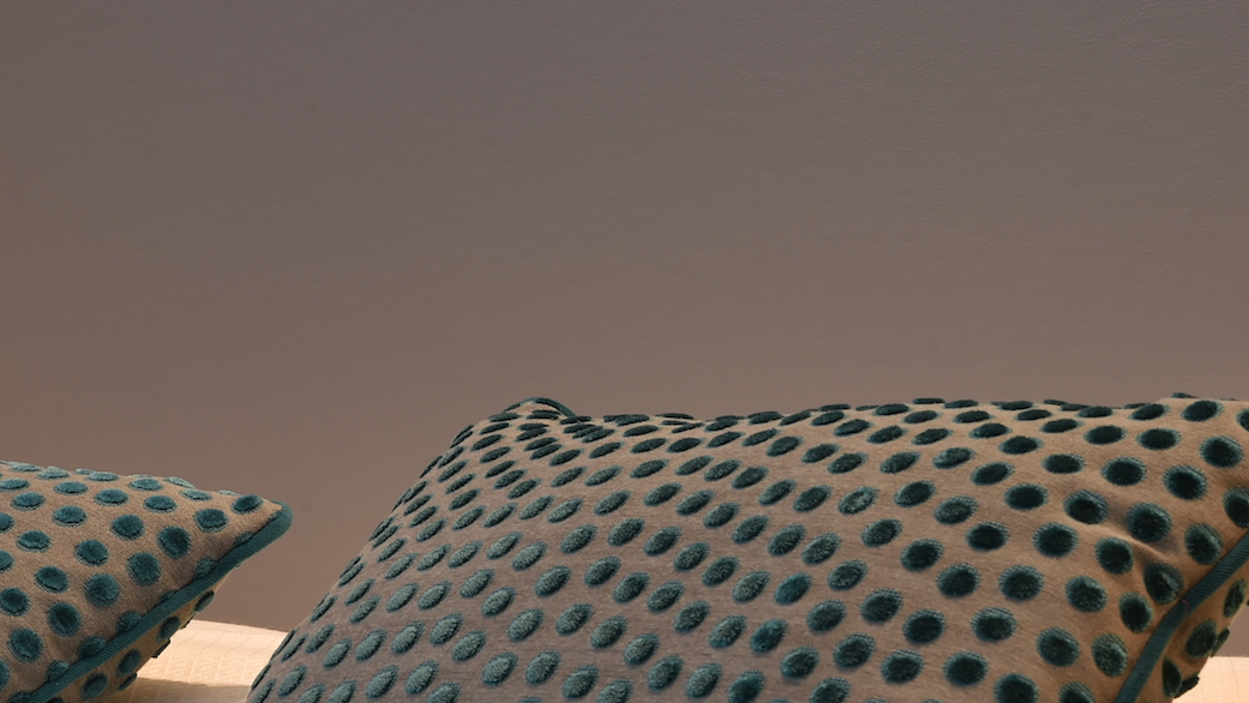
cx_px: 174
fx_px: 5797
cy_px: 509
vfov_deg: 6.9
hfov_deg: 12.2
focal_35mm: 175
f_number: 14
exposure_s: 1/1.6
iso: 125
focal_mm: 85
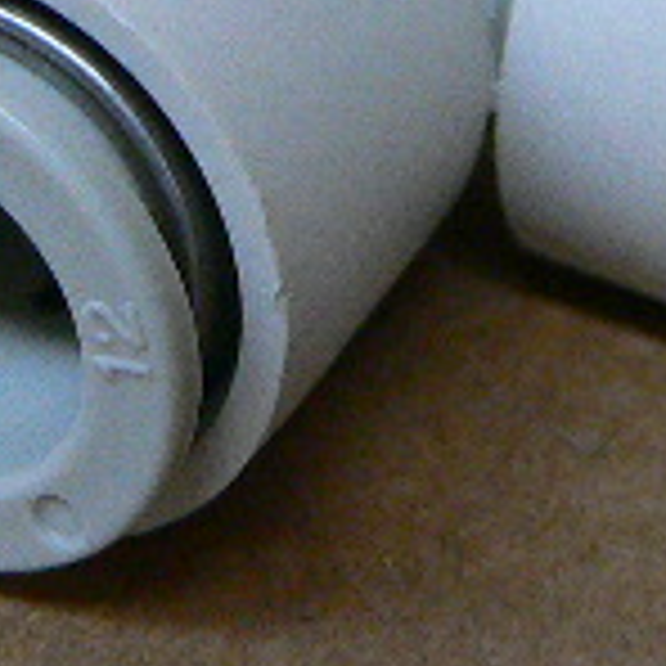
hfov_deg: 9.0
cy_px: -40
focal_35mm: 195
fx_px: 4245
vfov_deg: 8.9
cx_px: 284
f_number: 2.8
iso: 200
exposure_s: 1/40
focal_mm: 6.8
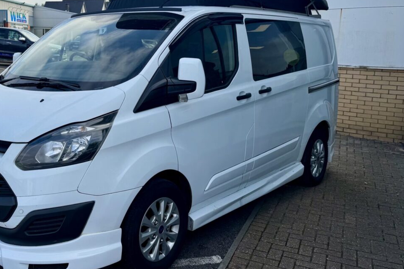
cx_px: 96
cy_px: 89
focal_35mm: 40
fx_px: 449
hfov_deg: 46.6
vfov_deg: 33.1
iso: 80
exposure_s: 1/2604
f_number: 1.78
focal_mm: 6.76
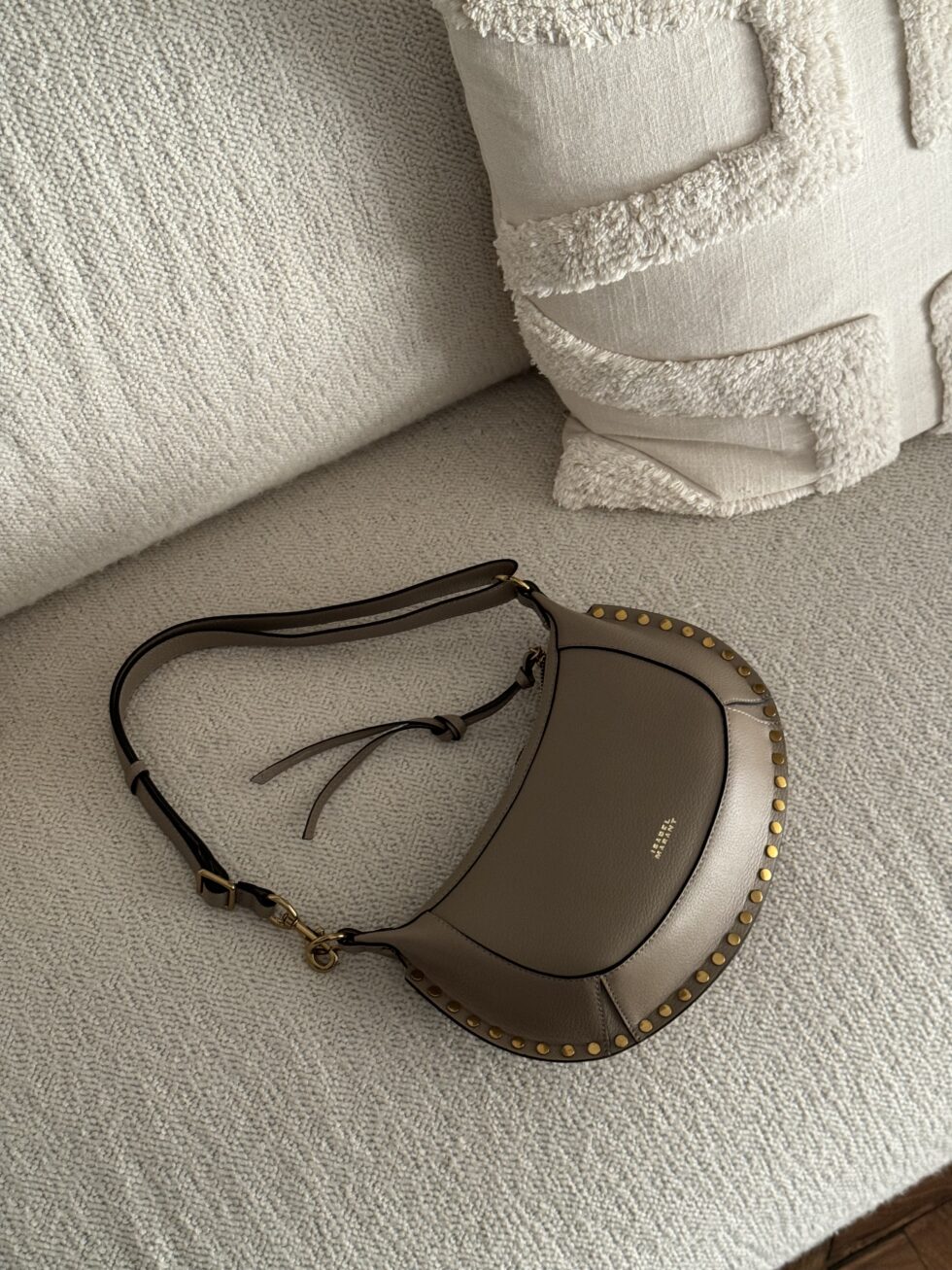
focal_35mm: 48
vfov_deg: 39.7
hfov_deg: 30.3
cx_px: 476
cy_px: 635
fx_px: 1760
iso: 200
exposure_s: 1/33
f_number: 1.78
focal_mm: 6.86
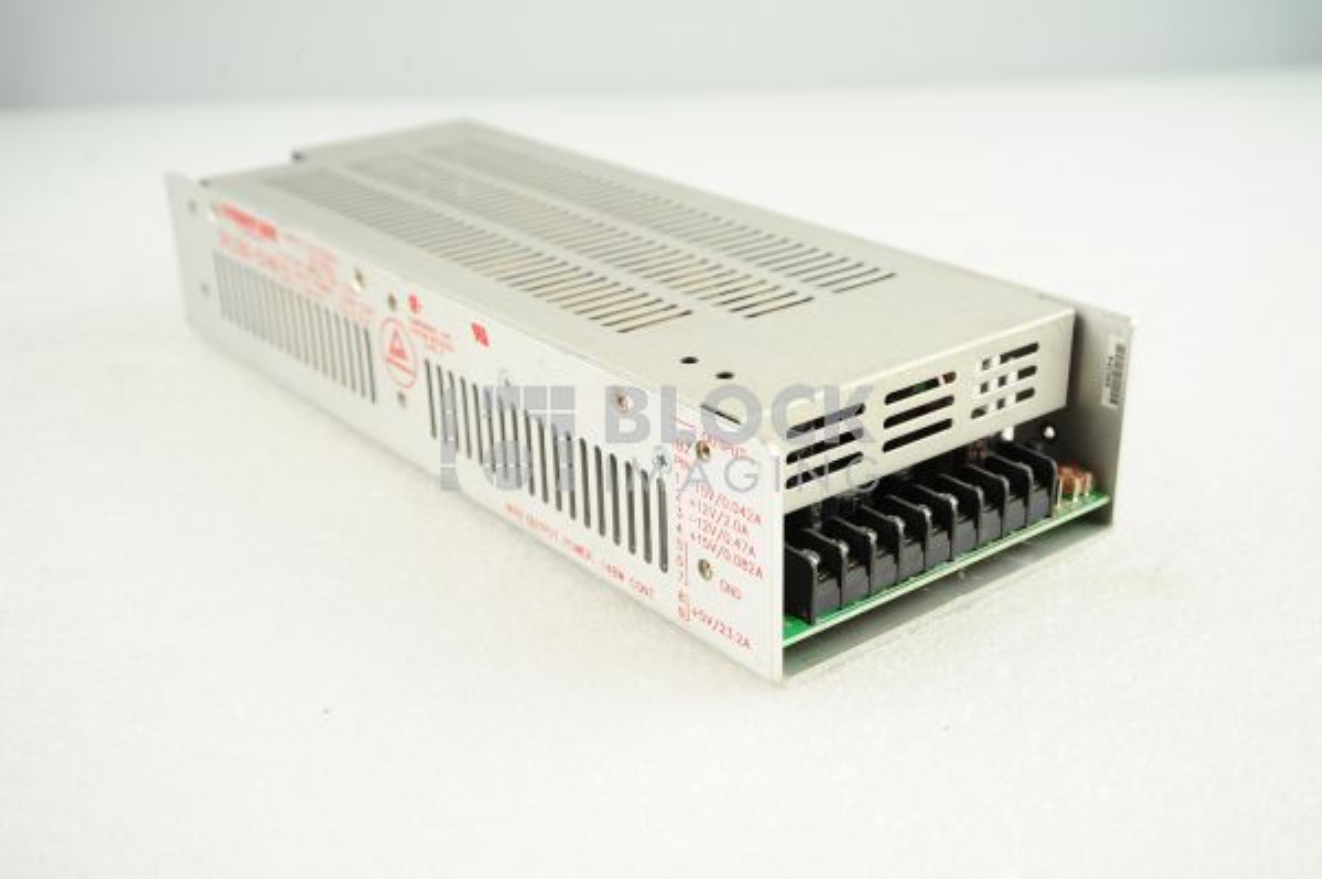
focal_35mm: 48
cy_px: 440
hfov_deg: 41.1
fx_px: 1761
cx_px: 661
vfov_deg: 28.0
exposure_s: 1/100
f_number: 6.3
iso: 800
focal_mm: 48
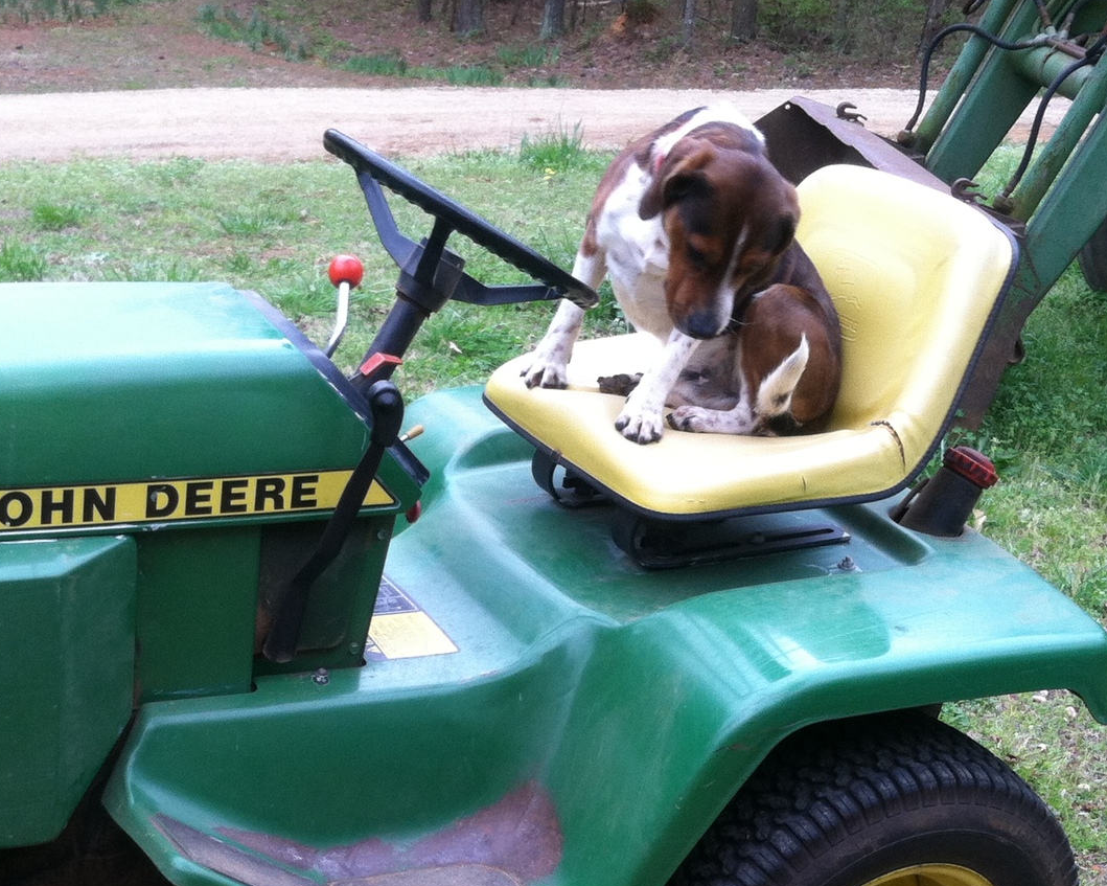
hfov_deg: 28.5
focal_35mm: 66
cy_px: 789
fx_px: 2162
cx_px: 377
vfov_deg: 22.6
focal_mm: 3.85
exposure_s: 1/100
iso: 80
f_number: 2.8
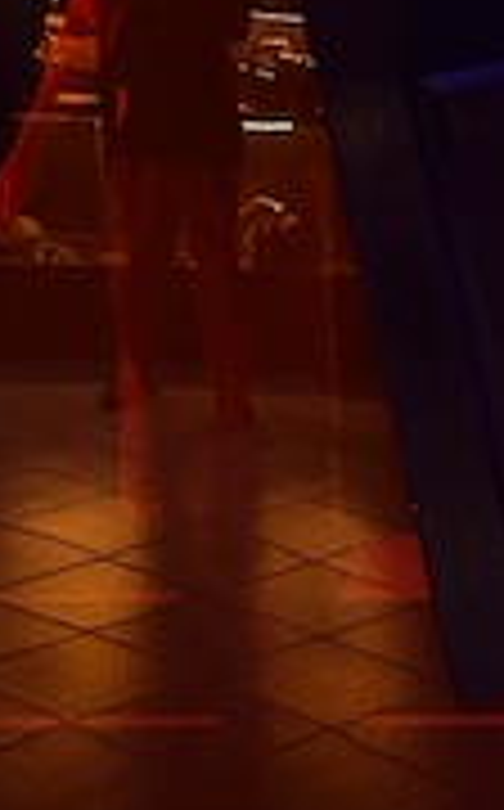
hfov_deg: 13.3
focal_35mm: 98
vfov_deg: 20.6
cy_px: 0
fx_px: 2161
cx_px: 202
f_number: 1.5
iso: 1000
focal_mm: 5.7
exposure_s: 1/28
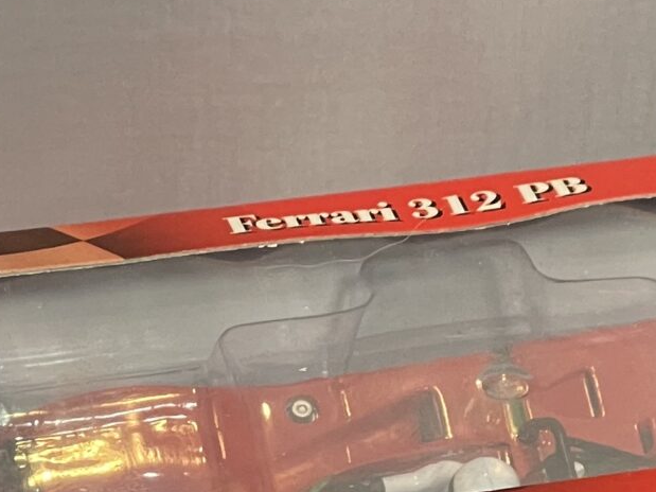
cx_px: 462
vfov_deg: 6.7
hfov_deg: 9.2
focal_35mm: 215
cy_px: 968
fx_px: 4074
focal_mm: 6
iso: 100
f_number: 2
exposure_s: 1/60
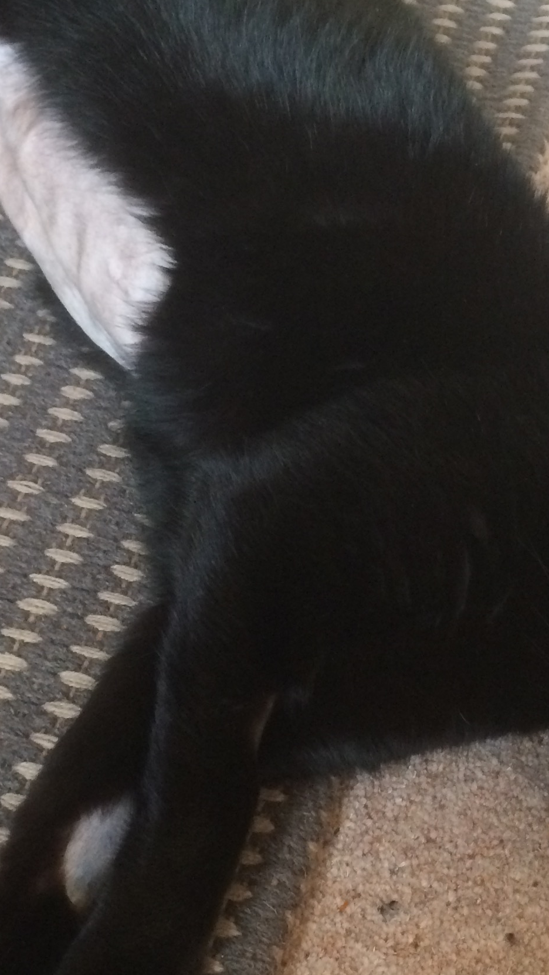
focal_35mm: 62
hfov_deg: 19.4
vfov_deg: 33.8
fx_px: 1604
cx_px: 270
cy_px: 529
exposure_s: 1/20
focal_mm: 4.15
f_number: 2.2
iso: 250
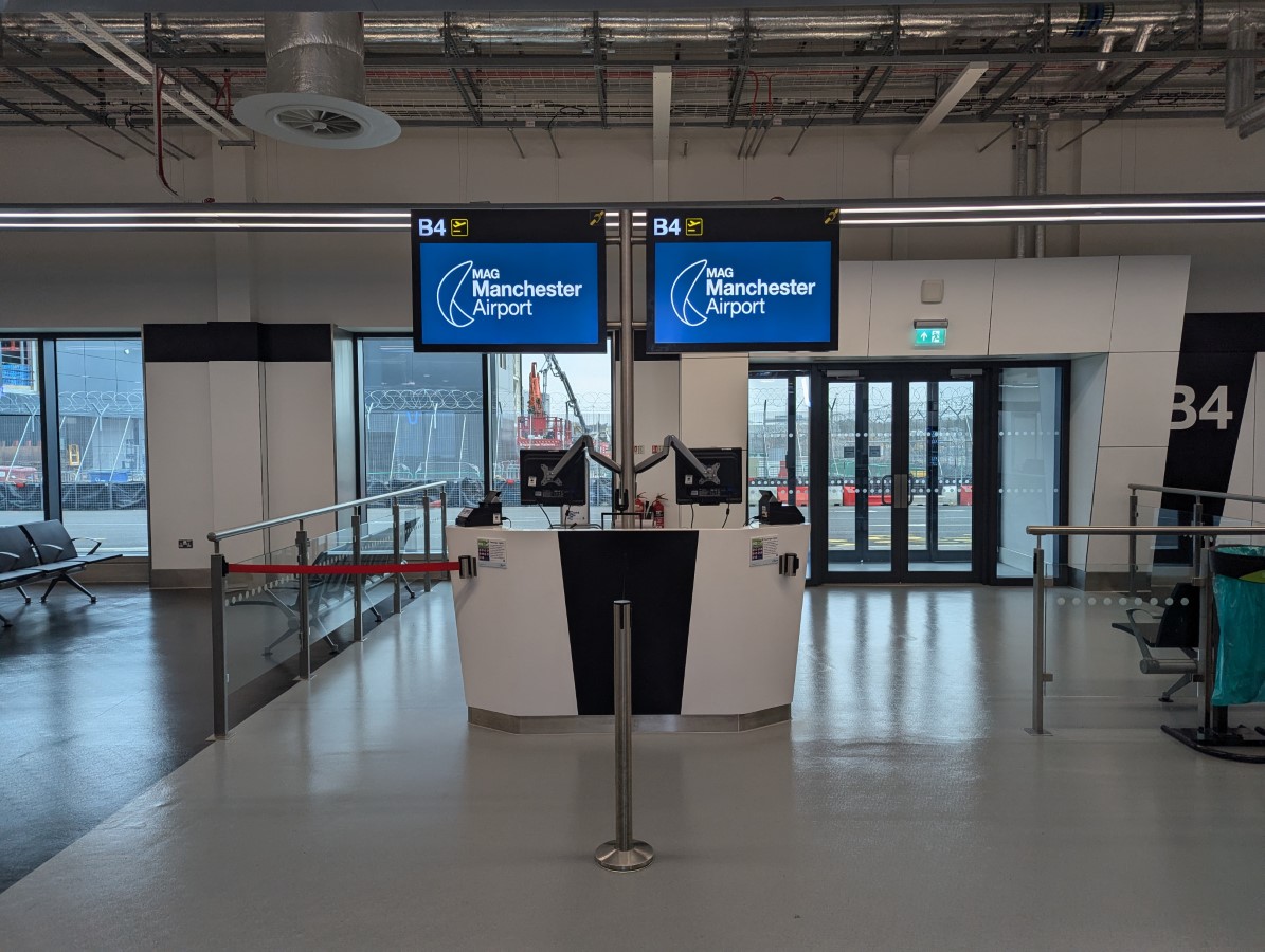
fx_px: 878
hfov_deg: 71.5
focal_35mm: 24
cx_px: 632
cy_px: 476
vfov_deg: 56.9
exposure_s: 1/86.5
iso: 47
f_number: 1.85
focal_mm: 6.81
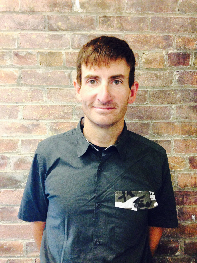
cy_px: 132
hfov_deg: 42.9
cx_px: 98
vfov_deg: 55.4
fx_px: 250
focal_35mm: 33
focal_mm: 4.12
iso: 320
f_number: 2.4
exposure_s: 1/20
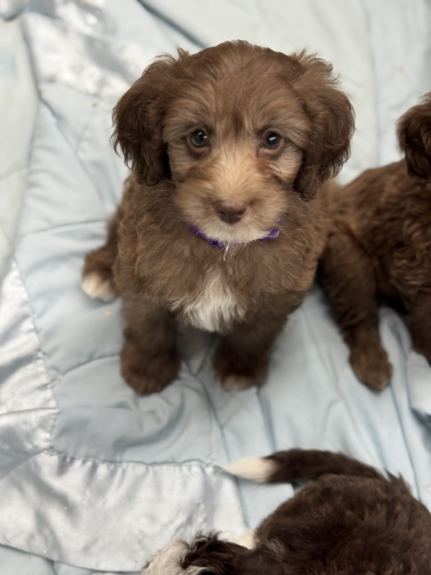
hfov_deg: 30.3
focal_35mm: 48
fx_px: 797
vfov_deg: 39.7
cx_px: 216
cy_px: 288
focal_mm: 6.76
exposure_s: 1/60
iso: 125
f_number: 1.78
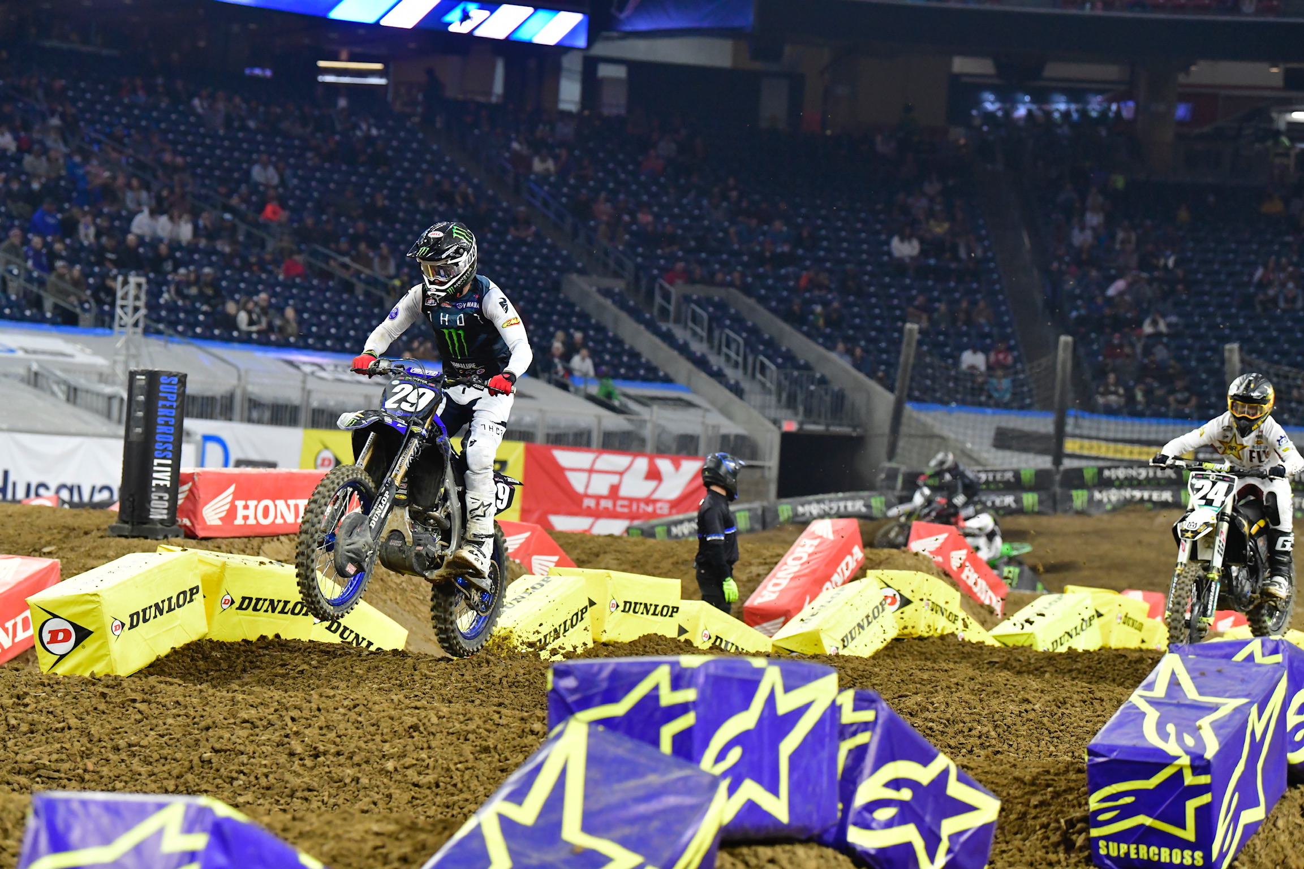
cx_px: 652
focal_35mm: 125
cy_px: 434
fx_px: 4528
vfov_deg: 11.0
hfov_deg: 16.4
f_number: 4
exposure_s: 1/1600
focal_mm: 125
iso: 5000
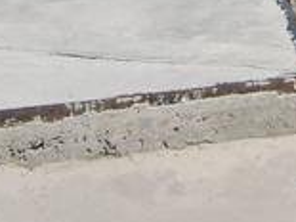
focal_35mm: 172
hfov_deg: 10.6
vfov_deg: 7.7
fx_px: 1470
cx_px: 569
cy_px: -411
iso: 100
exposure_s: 1/250
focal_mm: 18
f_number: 8
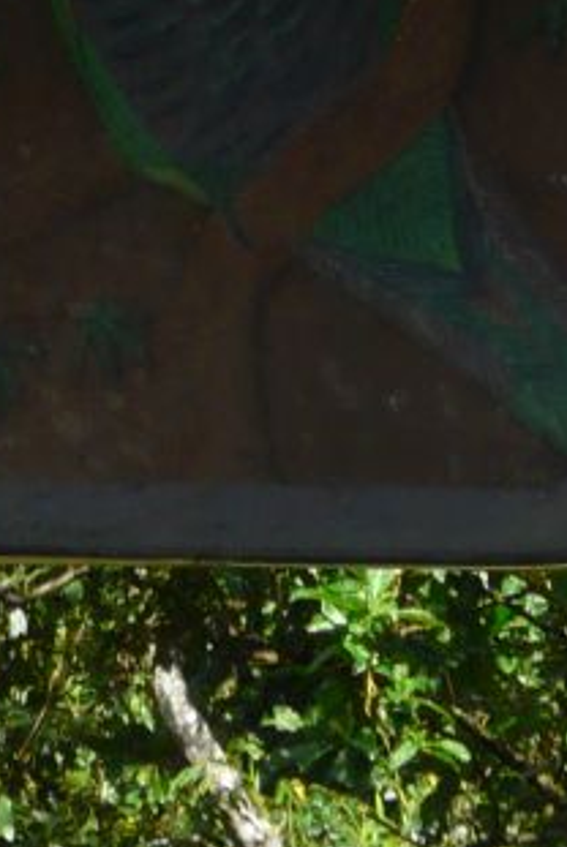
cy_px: -519
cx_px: -25
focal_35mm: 196
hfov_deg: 7.0
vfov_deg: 10.1
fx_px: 4620
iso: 100
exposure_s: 1/250
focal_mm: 7.2
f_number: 4.5
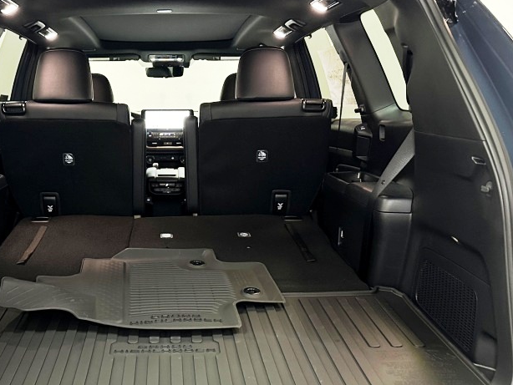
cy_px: 239
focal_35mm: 40
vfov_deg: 35.8
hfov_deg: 46.0
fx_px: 593
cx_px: 165
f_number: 1.78
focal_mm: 6.86
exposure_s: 1/30
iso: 1000
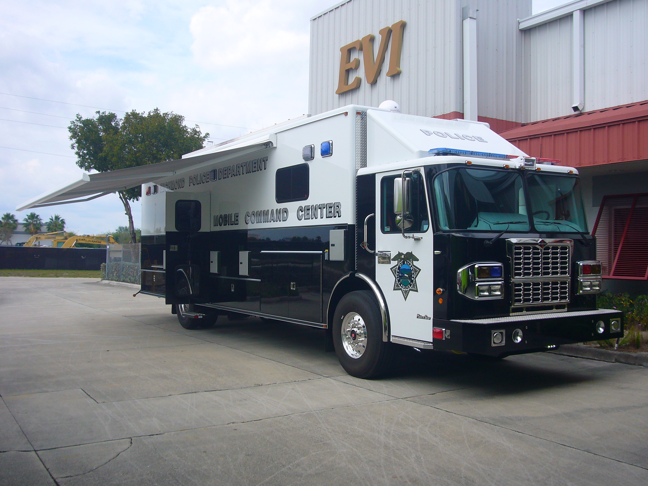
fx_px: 693
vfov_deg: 38.7
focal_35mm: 37
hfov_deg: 50.1
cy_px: 243
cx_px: 324
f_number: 6.3
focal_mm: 6.1
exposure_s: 1/250
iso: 80
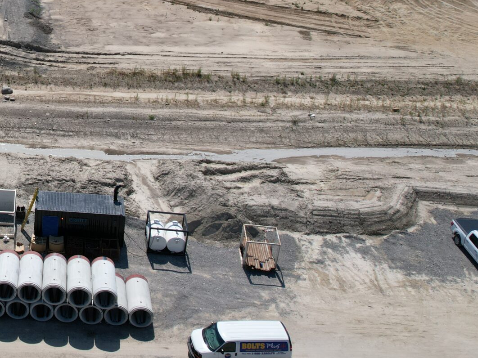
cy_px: 26
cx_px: -43
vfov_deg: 27.4
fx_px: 704
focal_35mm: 51
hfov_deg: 33.0
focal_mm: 8.38
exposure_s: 1/3200
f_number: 2.8
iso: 110
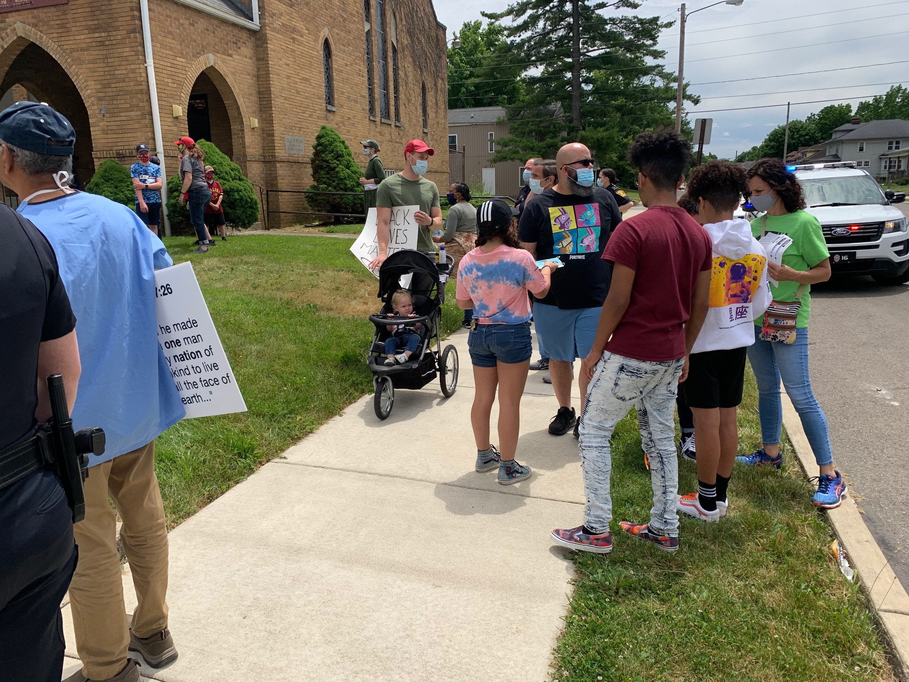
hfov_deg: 67.3
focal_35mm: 26
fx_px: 683
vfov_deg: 53.1
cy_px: 341
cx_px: 454
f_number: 1.8
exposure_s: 1/3185
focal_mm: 4.25
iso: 25
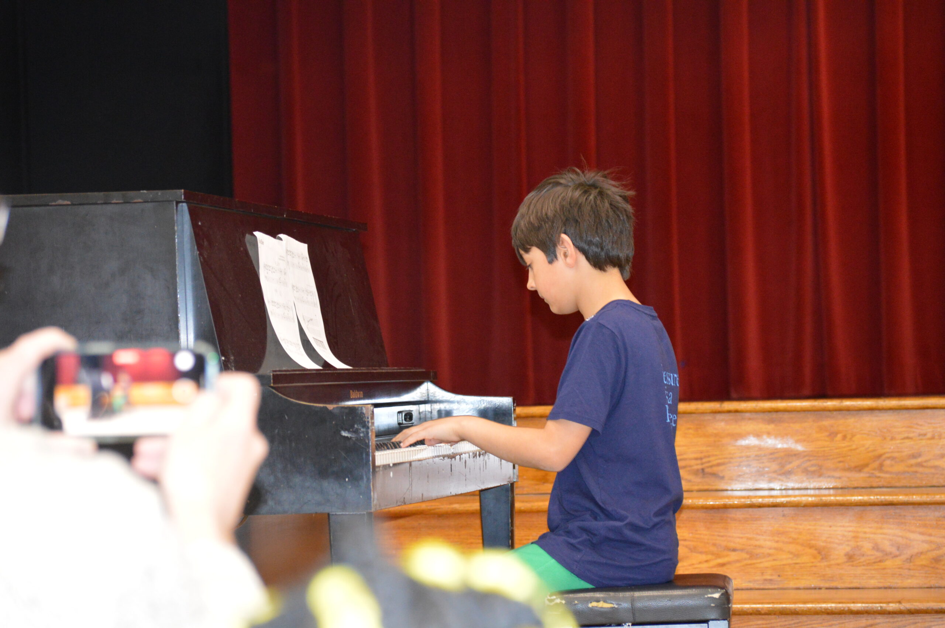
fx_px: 3619
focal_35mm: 138
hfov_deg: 14.9
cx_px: 472
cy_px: 314
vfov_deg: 9.9
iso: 2200
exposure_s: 1/60
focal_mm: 92
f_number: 4.2
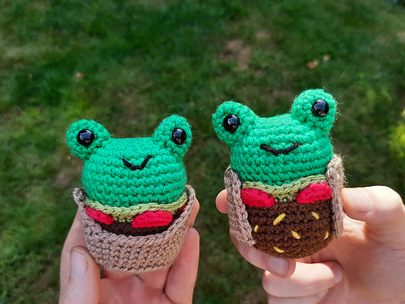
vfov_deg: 48.1
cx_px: 194
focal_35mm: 29
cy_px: 171
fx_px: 339
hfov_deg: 61.7
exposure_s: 1/100
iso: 32
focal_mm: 5.23
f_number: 1.8
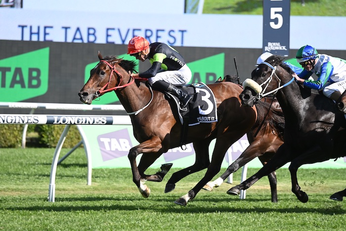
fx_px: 2499
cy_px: 116
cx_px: 173
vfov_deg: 5.3
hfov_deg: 7.9
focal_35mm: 260
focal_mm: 260
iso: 560
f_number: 5.6
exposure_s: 1/1600
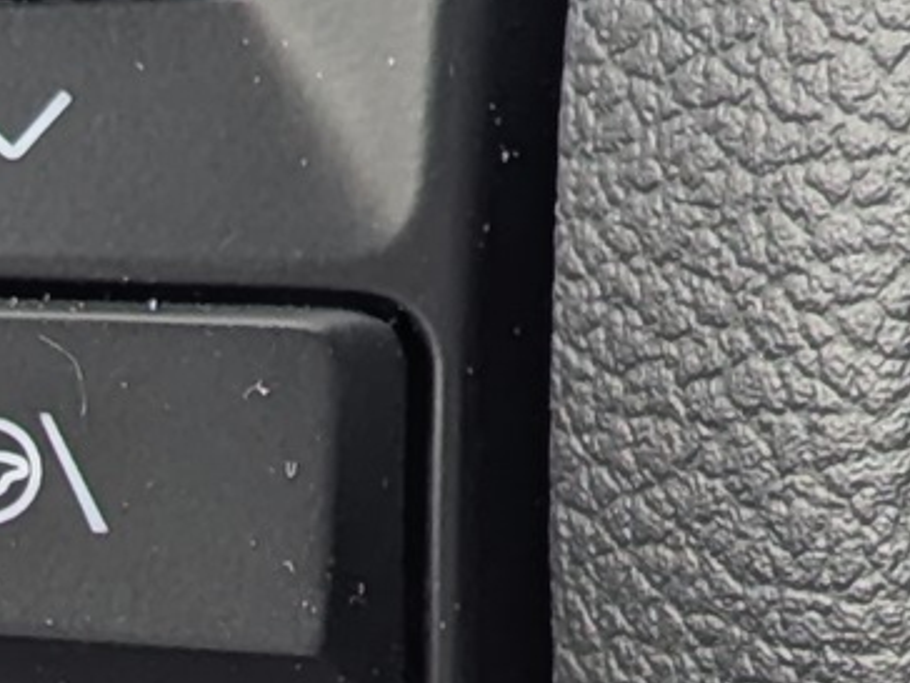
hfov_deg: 5.9
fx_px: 8885
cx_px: 370
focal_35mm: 338
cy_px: 383
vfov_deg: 4.4
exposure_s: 1/455
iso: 41
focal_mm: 6.81
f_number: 1.85
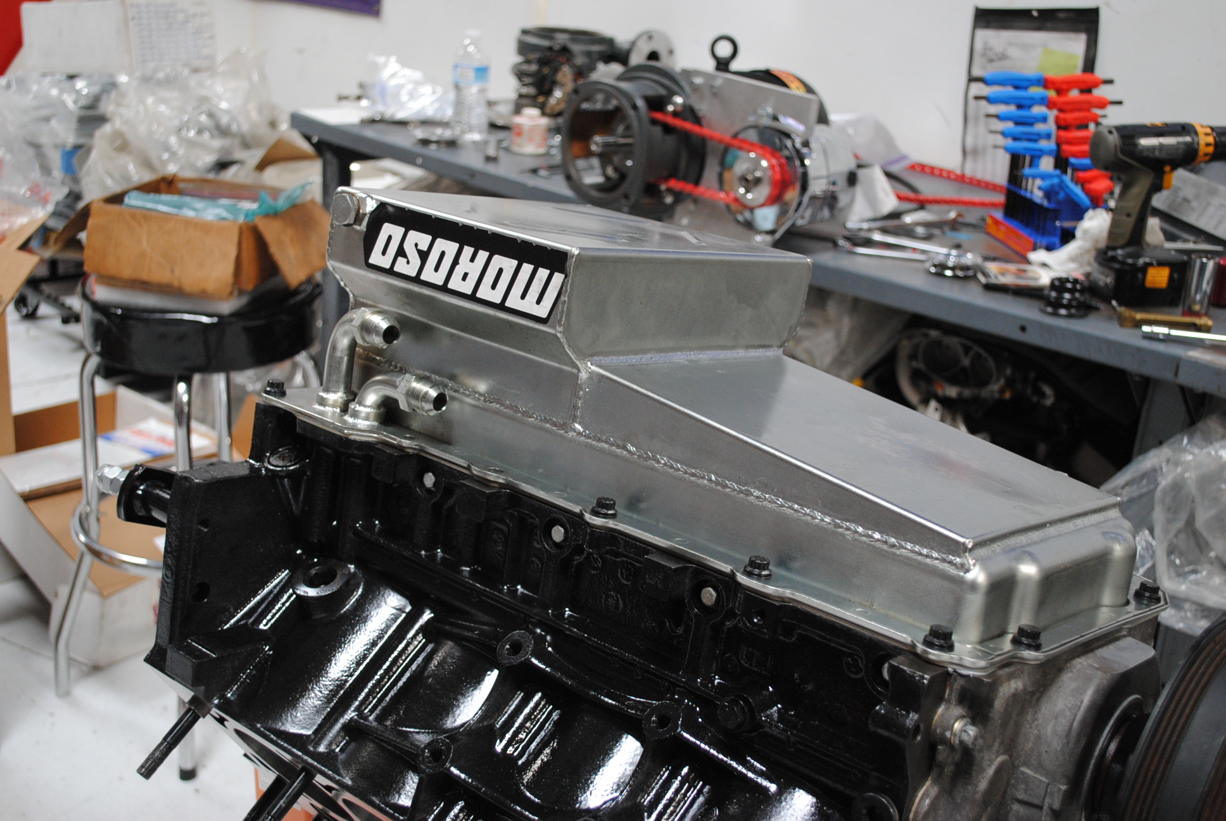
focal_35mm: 44
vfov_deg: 30.9
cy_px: 410
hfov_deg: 44.9
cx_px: 613
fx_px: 1483
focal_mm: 29
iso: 560
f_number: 4.5
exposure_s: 1/30
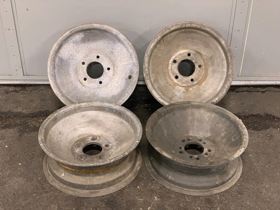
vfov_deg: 28.0
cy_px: 105
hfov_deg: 36.8
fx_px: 421
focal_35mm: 52
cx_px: 140
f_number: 2.4
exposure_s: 1/60
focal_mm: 6
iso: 400
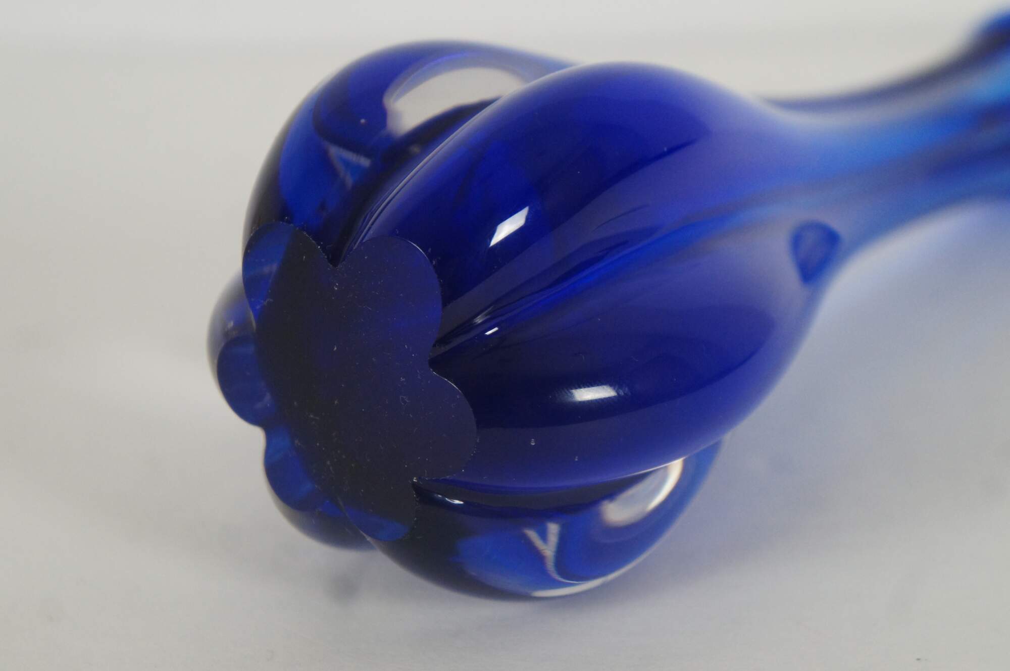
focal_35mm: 82
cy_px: 336
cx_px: 505
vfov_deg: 16.5
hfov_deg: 24.6
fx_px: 2312
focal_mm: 55
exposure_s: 1/80
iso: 1600
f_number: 5.6
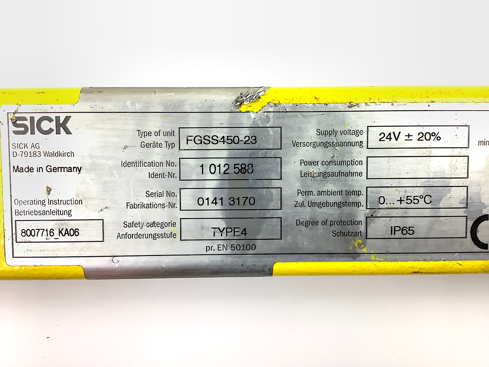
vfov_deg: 45.4
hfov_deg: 58.3
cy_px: 184
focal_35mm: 31
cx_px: 244
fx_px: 438
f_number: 2.4
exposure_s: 1/50
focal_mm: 3.3
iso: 125
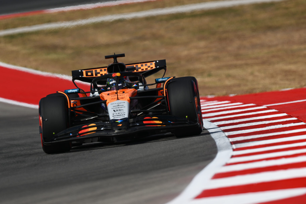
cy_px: 102
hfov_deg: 2.3
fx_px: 7647
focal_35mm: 900
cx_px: 153
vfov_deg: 1.5
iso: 50
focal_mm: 600
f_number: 6.3
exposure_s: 1/1000
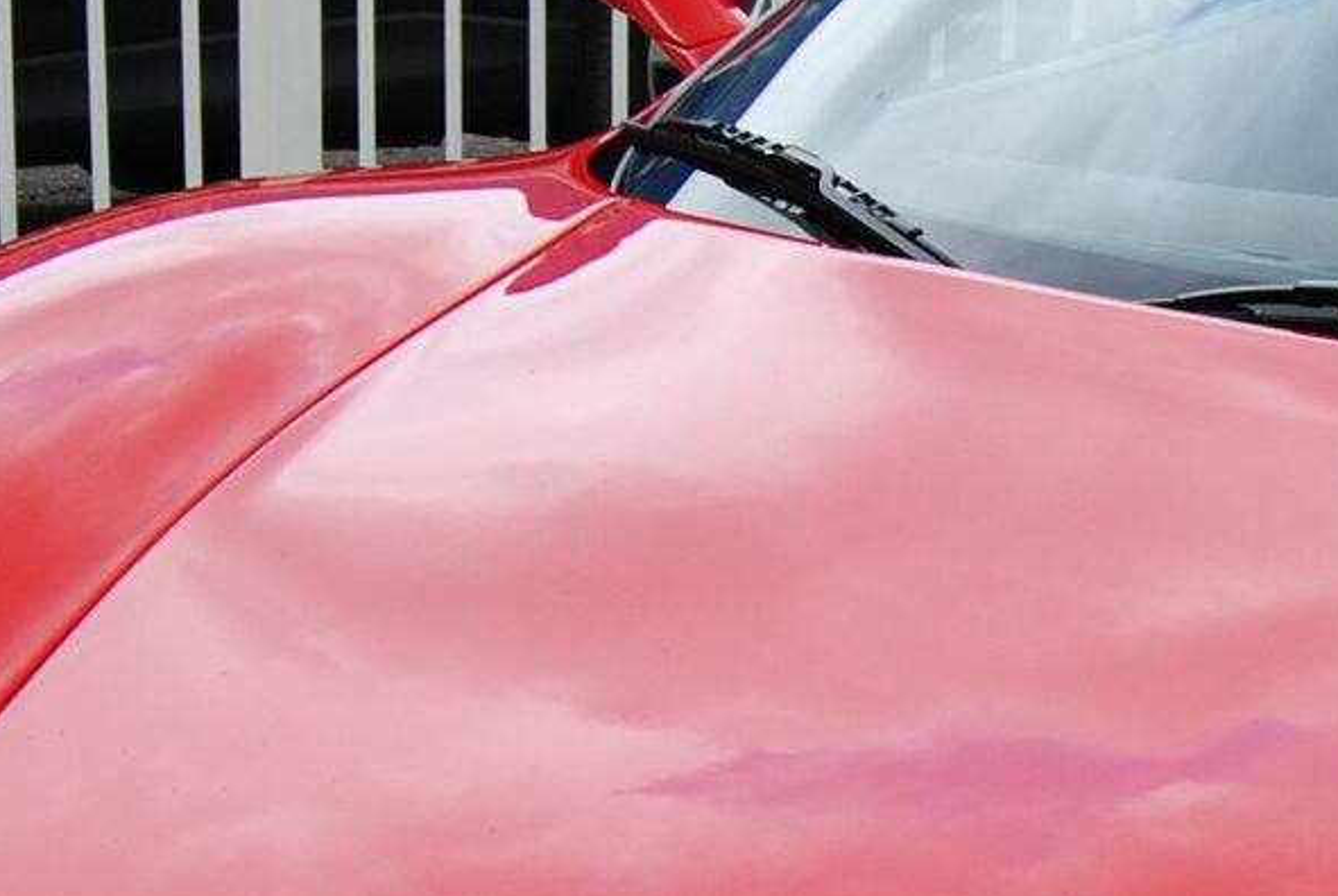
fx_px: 5323
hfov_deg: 14.0
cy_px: 1165
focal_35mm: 143
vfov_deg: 9.5
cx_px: 1440
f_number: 9
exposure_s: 1/100
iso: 200
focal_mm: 22
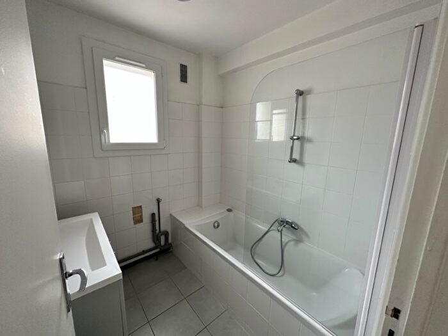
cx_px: 224
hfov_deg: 102.1
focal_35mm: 14
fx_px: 181
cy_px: 168
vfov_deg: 85.7
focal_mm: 2.22
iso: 160
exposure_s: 1/99
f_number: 2.2
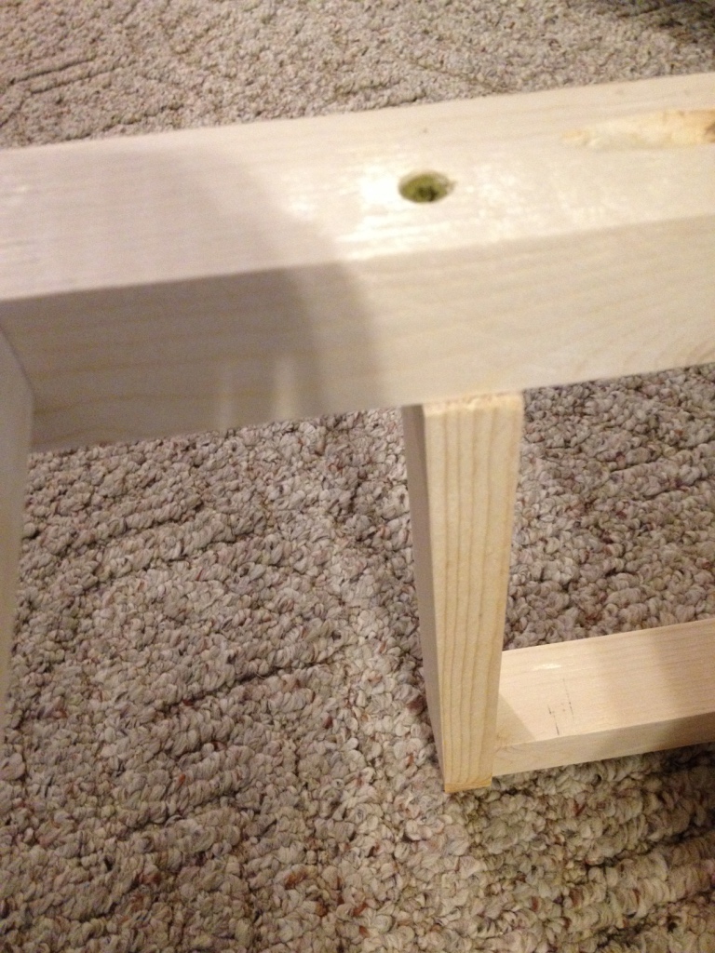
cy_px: 476
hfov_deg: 40.7
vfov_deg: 52.6
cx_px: 358
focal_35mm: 35
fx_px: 964
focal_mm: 4.28
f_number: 2.4
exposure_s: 1/20
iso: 320
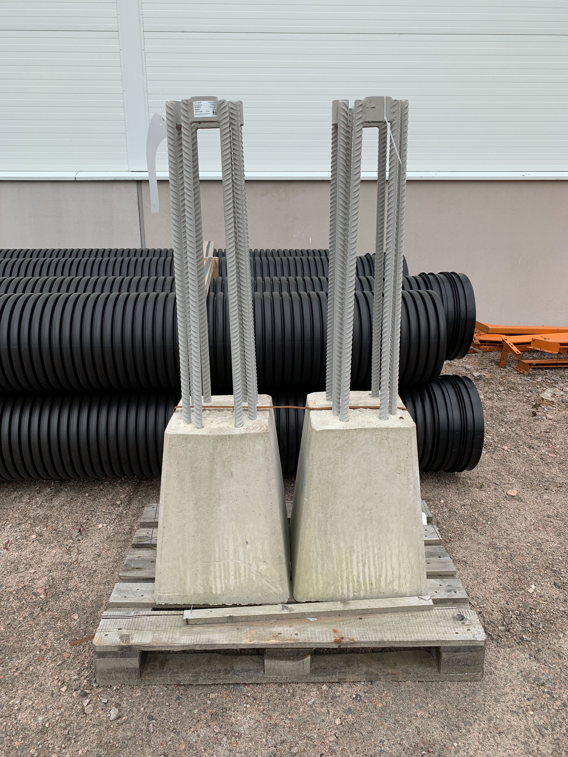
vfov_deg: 67.3
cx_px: 284
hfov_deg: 53.1
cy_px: 378
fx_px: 569
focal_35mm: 26
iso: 25
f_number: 1.8
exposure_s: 1/534
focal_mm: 4.25
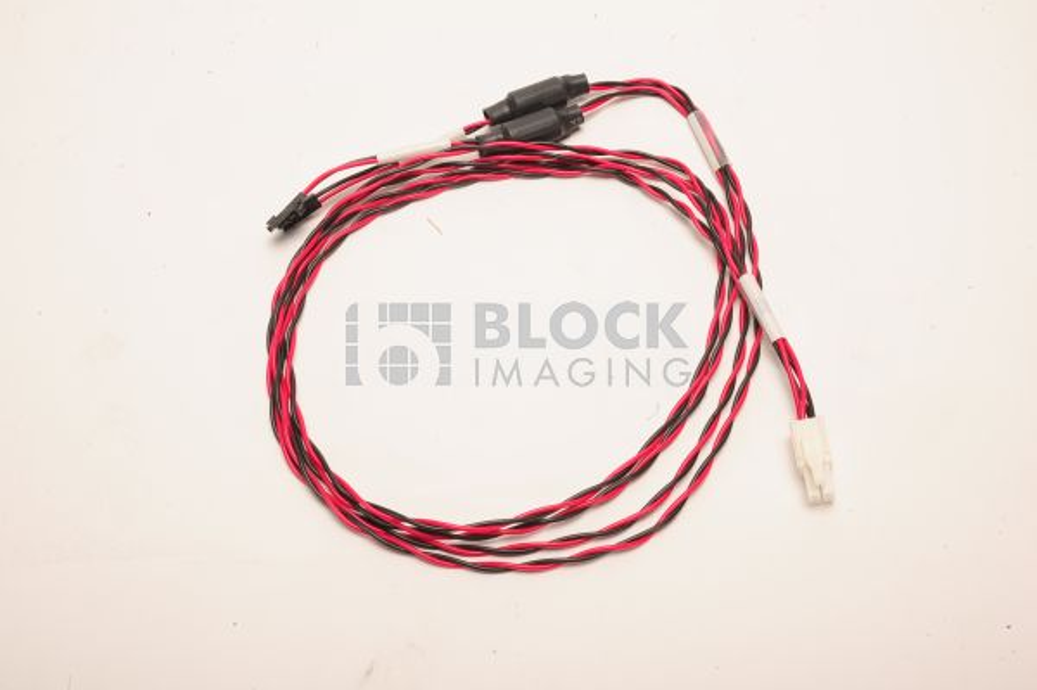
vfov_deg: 26.9
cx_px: 518
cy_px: 345
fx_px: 1439
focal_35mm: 50
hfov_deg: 39.6
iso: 320
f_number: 20
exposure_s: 1/125
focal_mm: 50
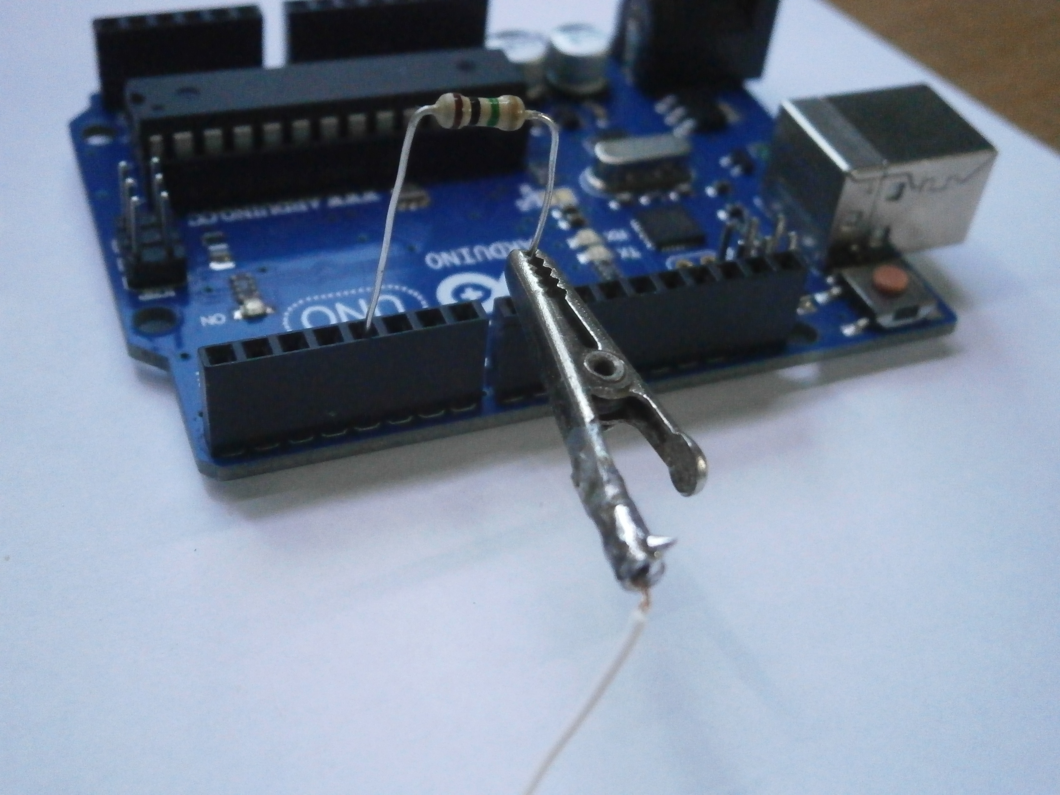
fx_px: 1439
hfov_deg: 40.4
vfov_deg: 30.9
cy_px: 398
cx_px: 530
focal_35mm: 47
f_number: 3.4
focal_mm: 8.3
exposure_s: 1/100
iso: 800
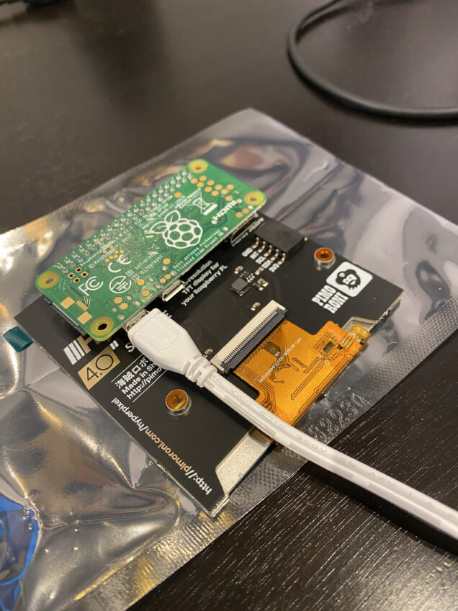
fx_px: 459
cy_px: 306
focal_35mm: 26
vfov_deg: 67.3
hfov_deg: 53.1
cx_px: 229
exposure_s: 1/40
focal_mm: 4.25
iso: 400
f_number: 1.8
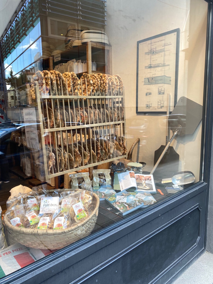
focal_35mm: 26
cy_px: 142
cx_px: 106
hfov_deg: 53.1
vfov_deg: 67.3
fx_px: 213
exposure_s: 1/100
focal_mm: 4.25
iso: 32
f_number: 1.8
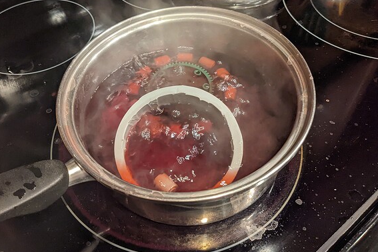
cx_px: 173
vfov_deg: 39.8
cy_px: 100
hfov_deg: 57.1
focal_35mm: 33
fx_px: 346
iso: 351
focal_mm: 4.38
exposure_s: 1/40
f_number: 1.73
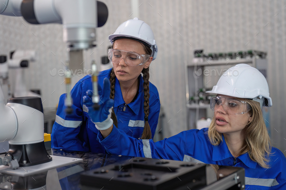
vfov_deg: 27.0
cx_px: 143
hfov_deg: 39.6
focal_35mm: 50
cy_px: 95
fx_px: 397
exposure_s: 1/200
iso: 320
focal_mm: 50
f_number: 2
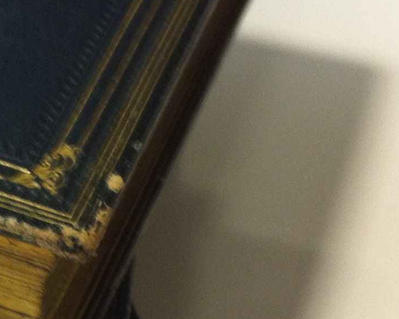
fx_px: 1464
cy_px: 141
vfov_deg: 12.4
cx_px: -194
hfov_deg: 14.5
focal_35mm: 124
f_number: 2.8
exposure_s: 1/15
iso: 100
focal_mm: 3.85
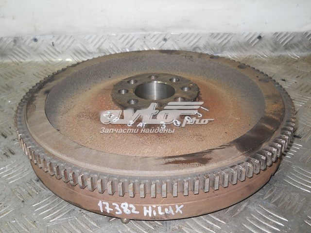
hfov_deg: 45.8
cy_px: 116
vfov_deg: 35.1
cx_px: 156
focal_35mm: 41
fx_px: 368
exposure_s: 1/30
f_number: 3.1
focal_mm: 6.72
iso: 80
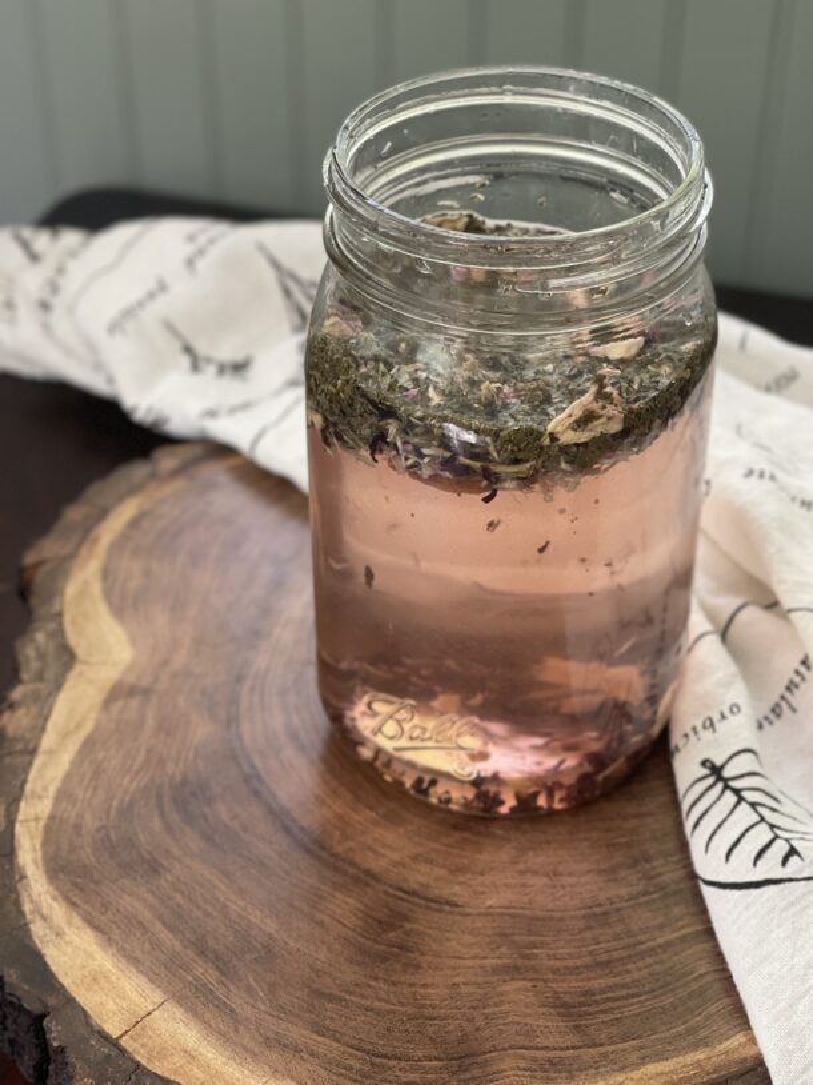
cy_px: 542
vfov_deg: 30.3
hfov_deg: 22.9
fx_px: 2005
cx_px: 406
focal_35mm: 64
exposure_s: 1/121
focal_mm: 7.5
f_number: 2.2
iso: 160
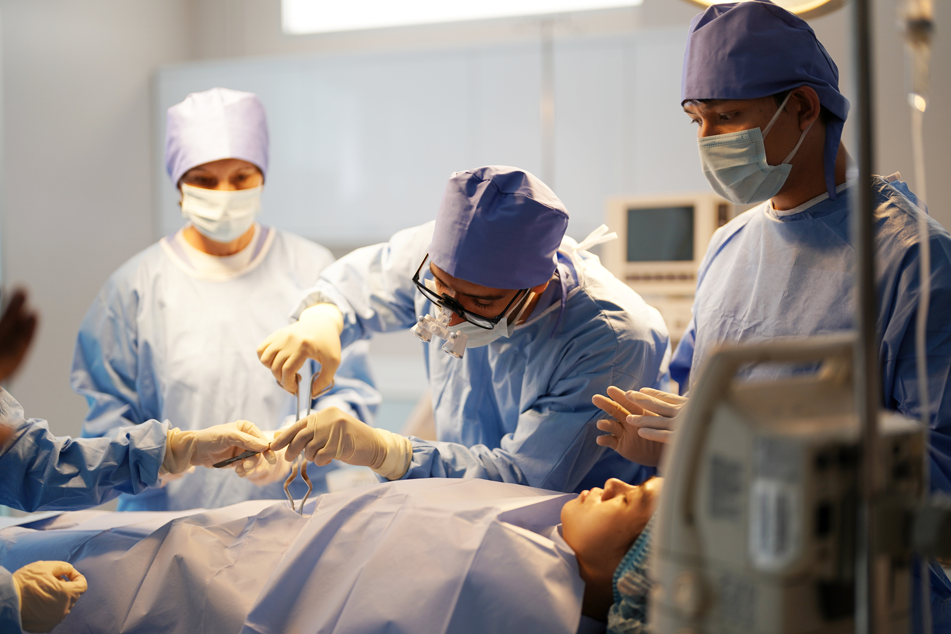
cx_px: 476
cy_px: 317
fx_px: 1321
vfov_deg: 27.0
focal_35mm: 50
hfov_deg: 39.6
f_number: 1.2
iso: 100
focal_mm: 50
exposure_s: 1/200
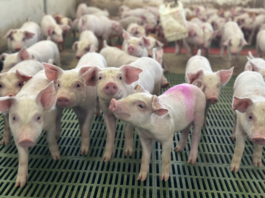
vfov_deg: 30.3
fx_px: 367
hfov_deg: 39.7
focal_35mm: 48
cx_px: 132
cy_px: 99
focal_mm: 6.86
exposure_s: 1/60
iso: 320
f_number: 1.78
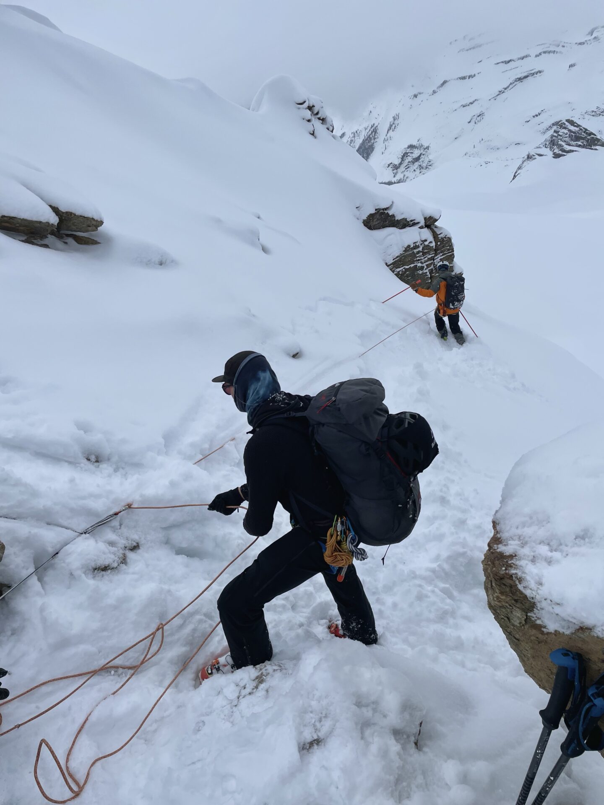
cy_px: 402
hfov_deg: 53.1
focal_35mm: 26
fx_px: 605
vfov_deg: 67.3
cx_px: 302
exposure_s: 1/11905
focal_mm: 4.2
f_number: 1.6
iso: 32
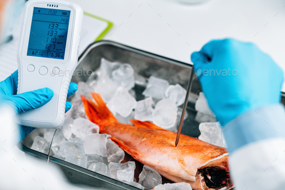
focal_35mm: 85
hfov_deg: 23.9
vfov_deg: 16.1
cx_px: 142
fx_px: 673
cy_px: 95
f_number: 3.2
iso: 64
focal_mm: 85
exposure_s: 1/200
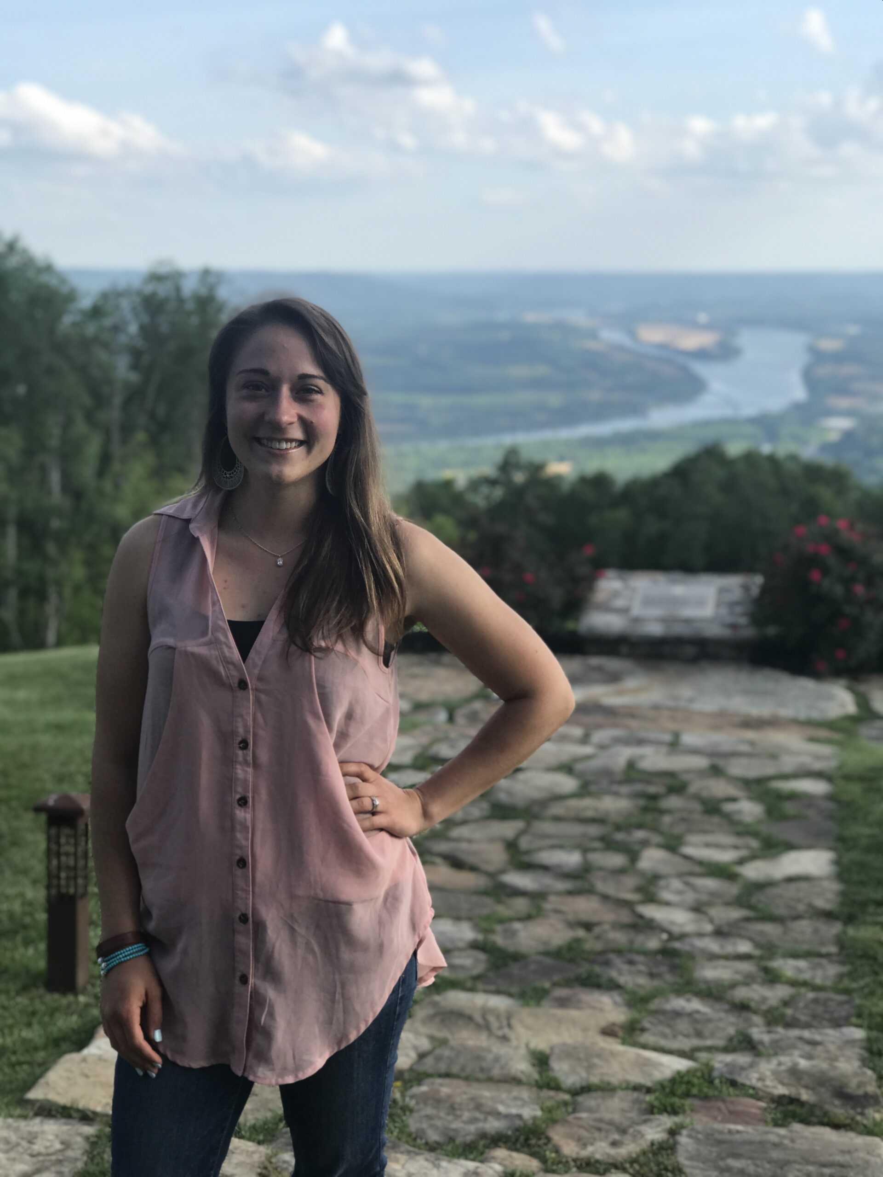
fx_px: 1939
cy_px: 588
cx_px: 442
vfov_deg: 33.8
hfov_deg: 25.7
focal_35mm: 57
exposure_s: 1/381
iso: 20
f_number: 2.8
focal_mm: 6.6
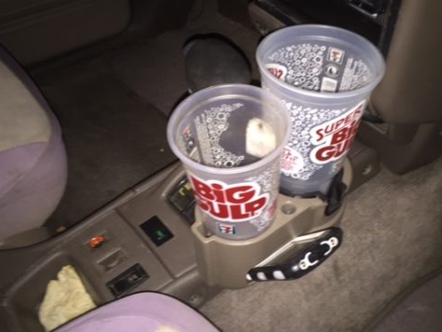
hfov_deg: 51.2
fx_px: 460
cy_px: 170
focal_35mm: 36
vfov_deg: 39.7
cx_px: 248
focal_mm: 4.15
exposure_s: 1/16
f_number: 2.2
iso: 80
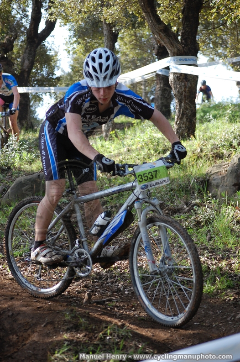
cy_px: 180
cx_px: 120
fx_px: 1139
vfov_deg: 18.1
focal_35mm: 114
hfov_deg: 12.0
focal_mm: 75
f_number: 4.2
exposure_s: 1/500
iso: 450
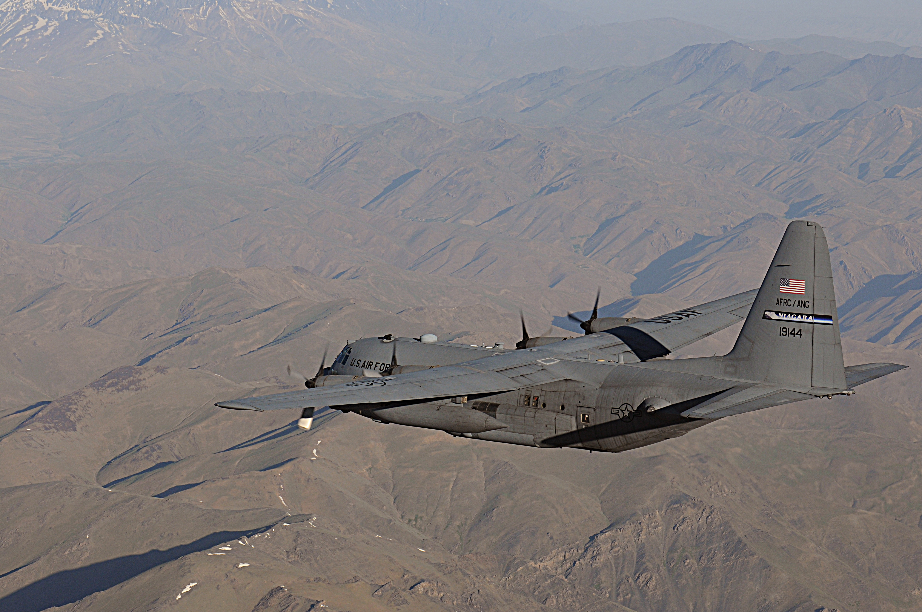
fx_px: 2993
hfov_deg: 17.5
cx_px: 461
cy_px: 306
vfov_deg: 11.7
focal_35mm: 117
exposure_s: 1/800
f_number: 7.1
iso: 250
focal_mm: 78
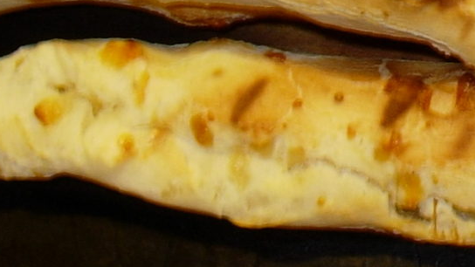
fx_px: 1965
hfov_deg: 12.9
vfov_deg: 7.6
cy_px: -193
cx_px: 756
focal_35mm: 156
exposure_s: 1/4.7
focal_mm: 7.8
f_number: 4.8
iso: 79
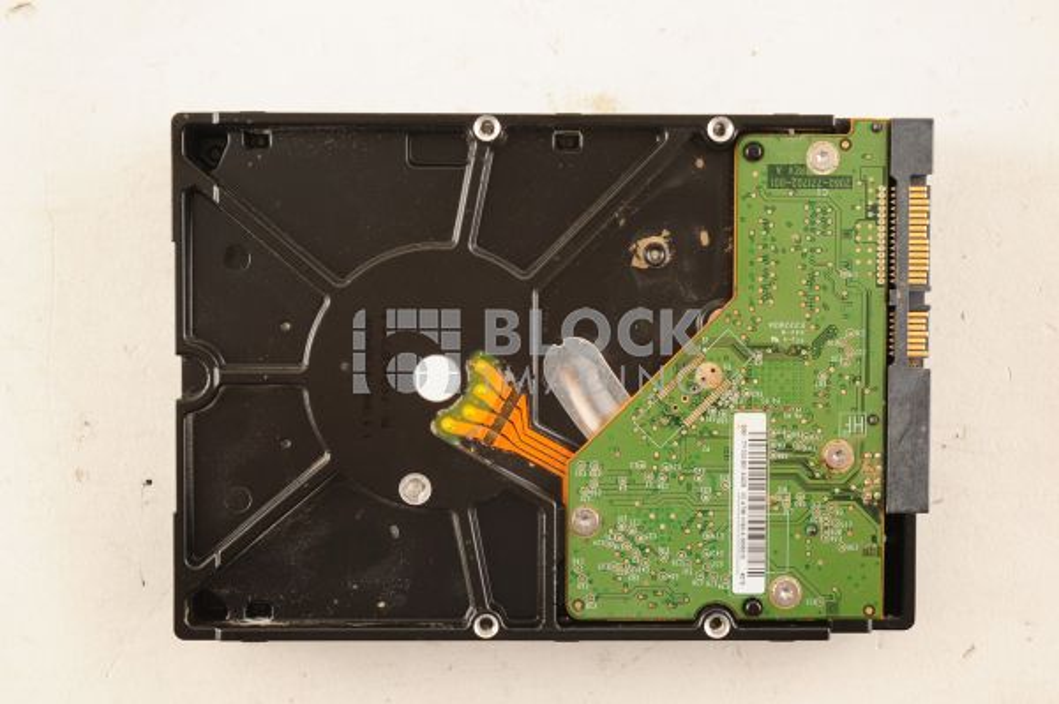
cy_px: 352
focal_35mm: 50
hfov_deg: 39.6
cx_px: 530
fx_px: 1470
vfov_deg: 26.9
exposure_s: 1/200
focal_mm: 50
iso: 1600
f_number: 11
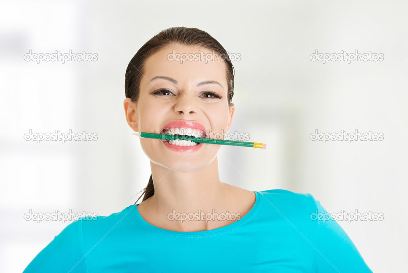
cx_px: 204
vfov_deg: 11.0
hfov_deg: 16.4
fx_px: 1417
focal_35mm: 125
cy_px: 136
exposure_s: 1/200
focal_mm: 125
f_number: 10
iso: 100
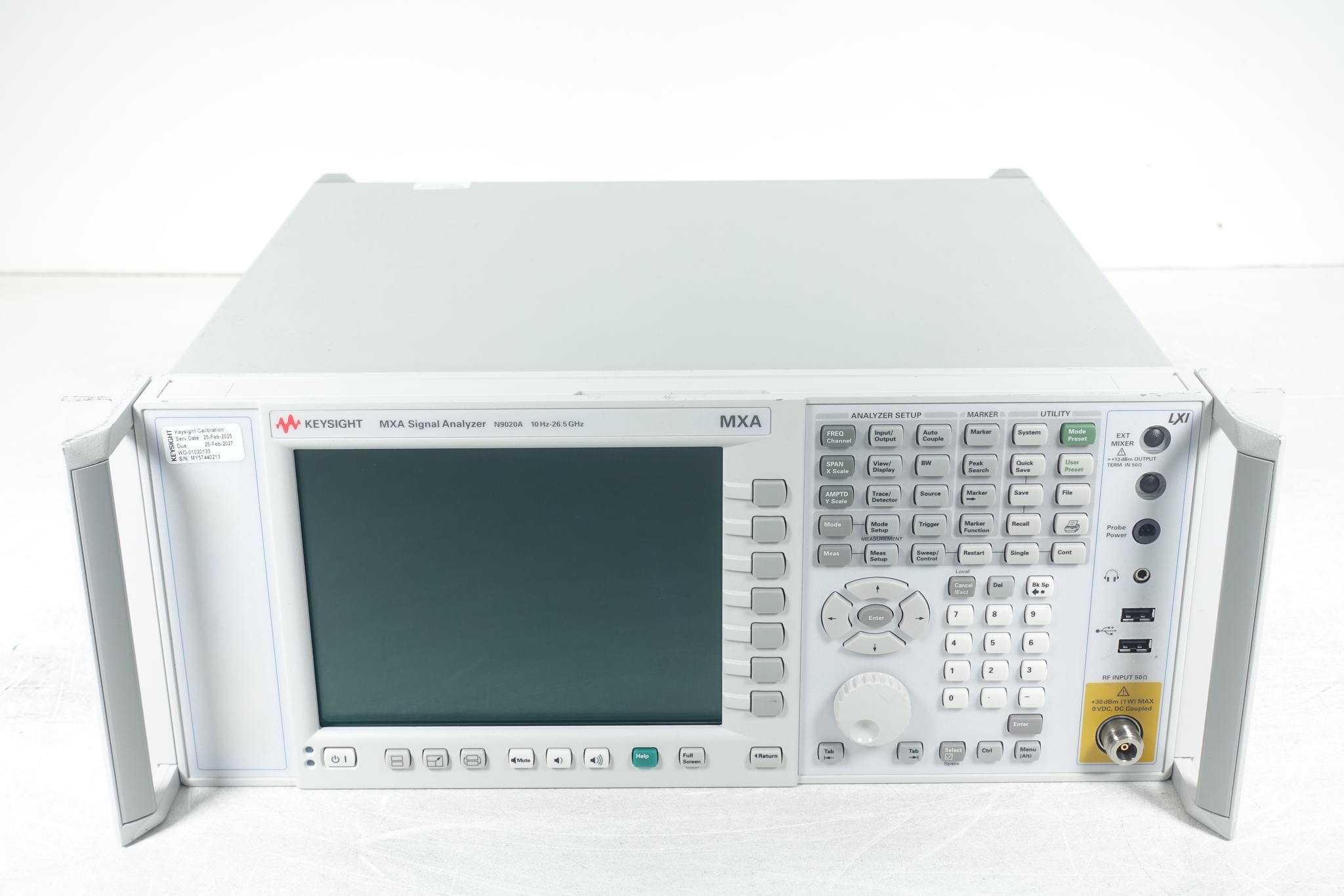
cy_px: 448
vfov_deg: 27.5
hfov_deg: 40.3
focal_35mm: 49
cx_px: 672
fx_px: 1829
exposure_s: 1/80
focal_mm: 17.9
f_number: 4
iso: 125
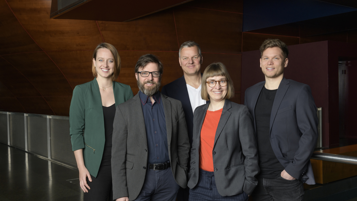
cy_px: 114
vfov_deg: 28.3
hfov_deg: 48.4
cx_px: 179
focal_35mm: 42
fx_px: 398
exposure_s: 1/80
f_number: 10
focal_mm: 40
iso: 400
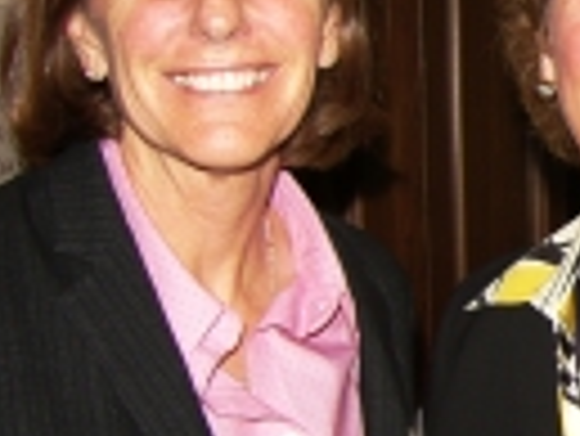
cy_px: 274
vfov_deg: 17.0
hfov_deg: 19.8
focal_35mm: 87
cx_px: 845
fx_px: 1459
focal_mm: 7.4
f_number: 2.2
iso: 50
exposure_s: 1/30
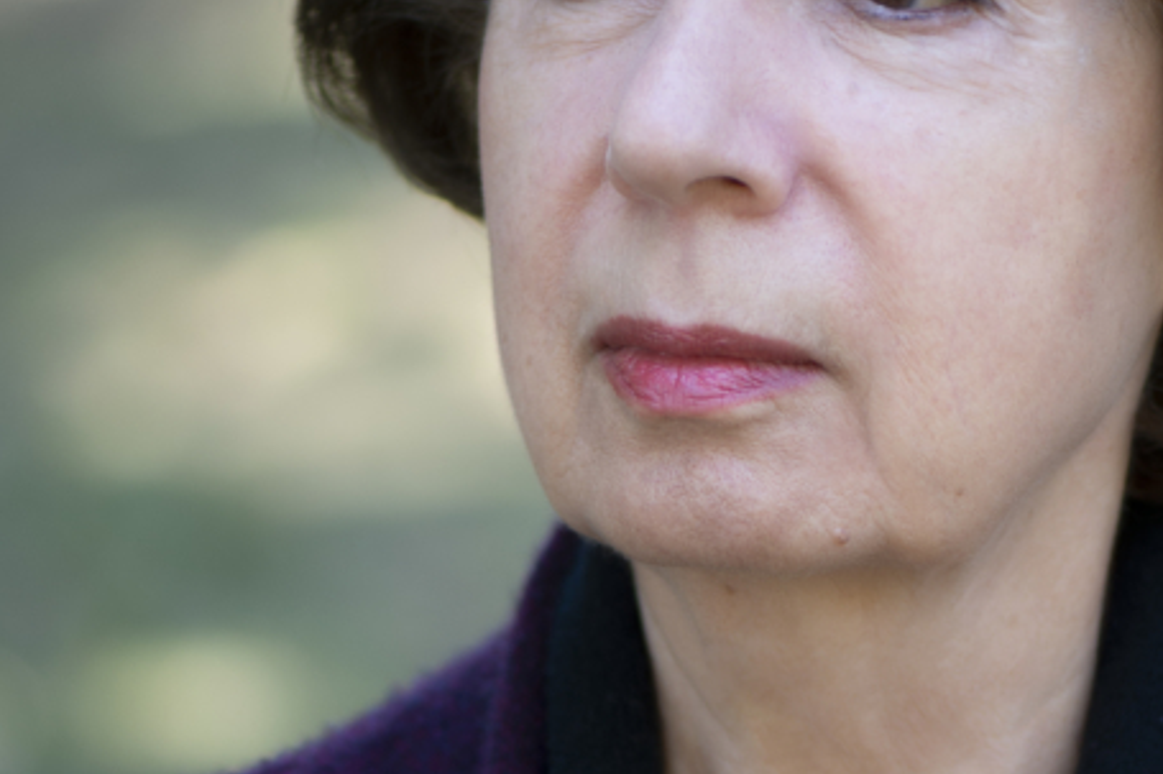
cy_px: 351
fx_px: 8493
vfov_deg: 5.2
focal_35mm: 263
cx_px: 818
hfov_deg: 7.8
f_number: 3
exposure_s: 1/80
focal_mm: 105
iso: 125
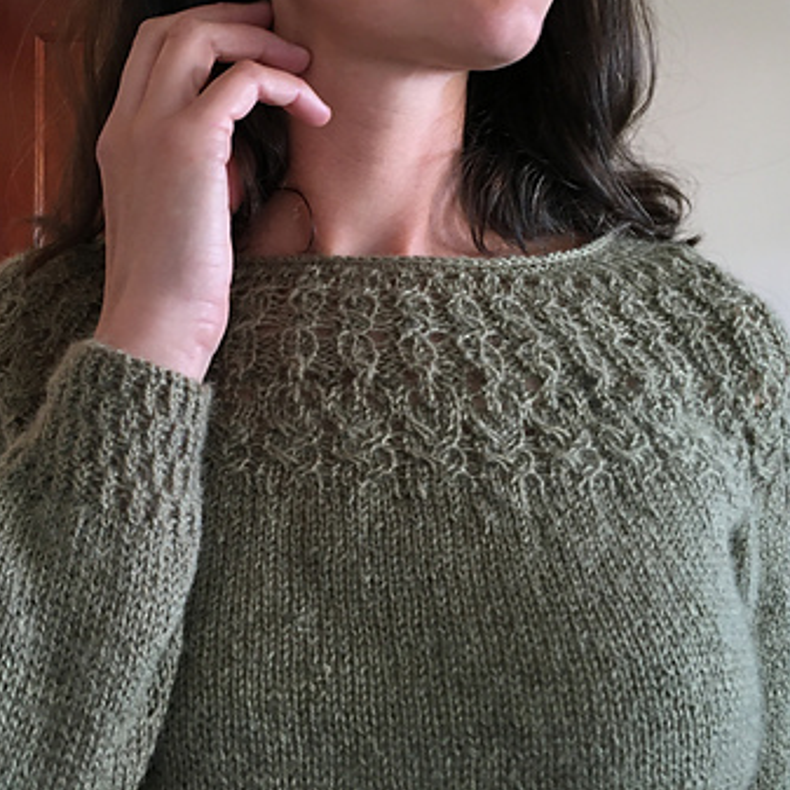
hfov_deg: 43.3
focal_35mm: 38
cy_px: 353
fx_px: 981
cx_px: 270
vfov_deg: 43.8
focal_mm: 4.15
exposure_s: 1/33
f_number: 2.2
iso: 160
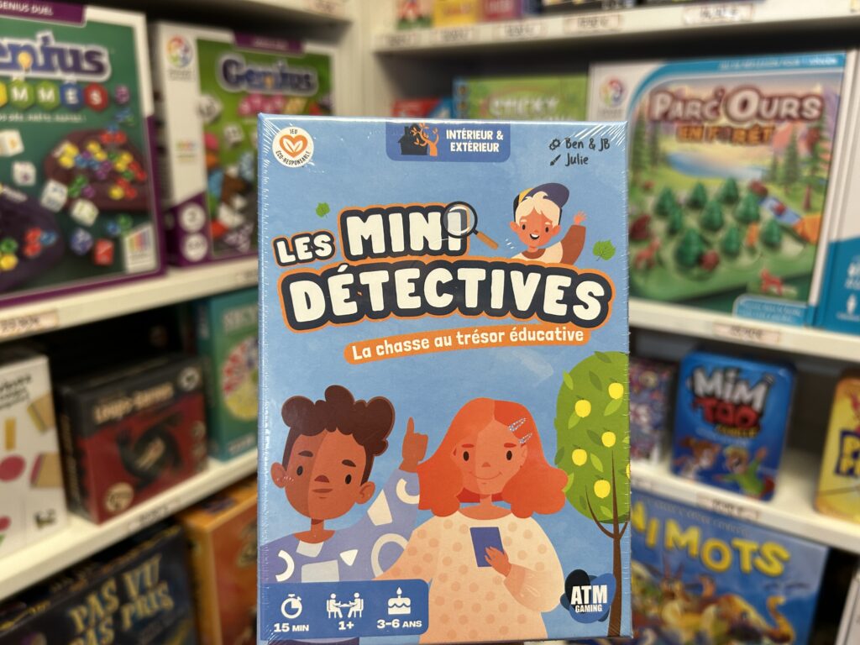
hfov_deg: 67.3
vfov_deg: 53.1
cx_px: 430
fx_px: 646
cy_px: 322
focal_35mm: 26
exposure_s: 1/100
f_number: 1.5
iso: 100
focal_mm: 5.7
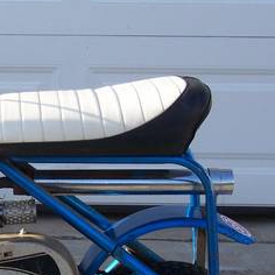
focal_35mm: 110
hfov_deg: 15.3
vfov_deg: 15.8
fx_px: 989
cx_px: -45
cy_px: 197
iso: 80
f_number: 4
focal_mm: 8.2
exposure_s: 1/180
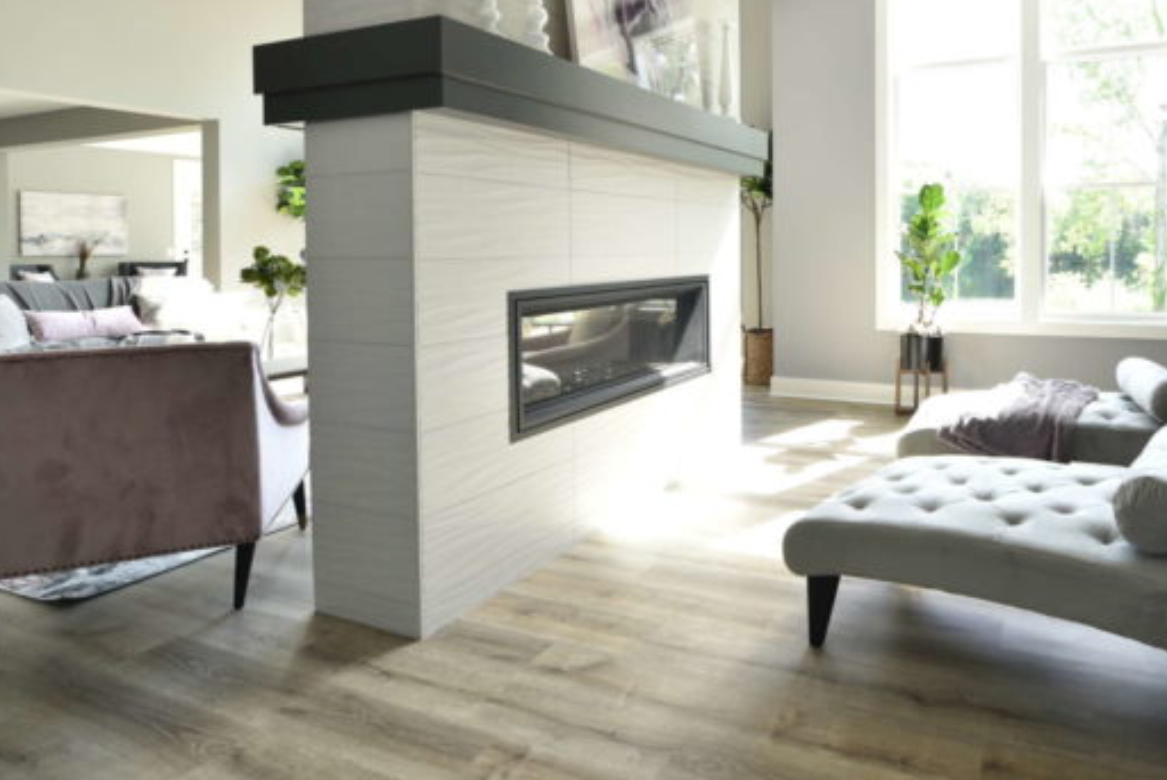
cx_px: 827
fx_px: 681
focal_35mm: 21
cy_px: 252
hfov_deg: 77.0
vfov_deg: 58.1
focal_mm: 14
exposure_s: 1/60
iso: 320
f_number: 4.5
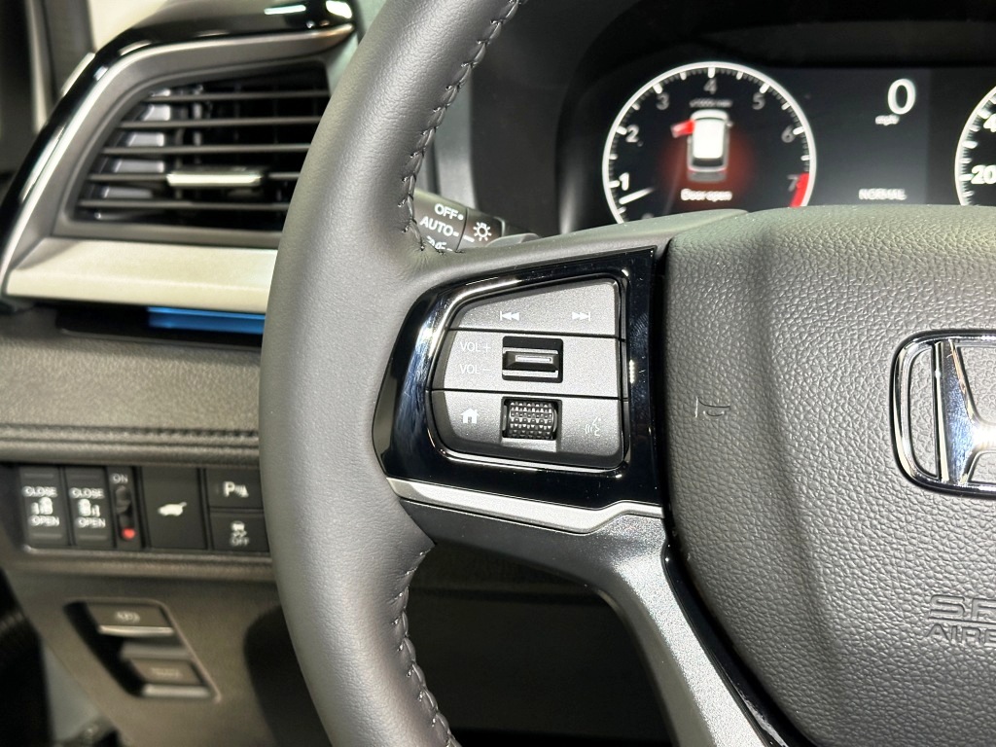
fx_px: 1381
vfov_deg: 30.3
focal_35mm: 48
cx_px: 498
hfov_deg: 39.7
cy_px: 374
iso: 500
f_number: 1.78
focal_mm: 6.86
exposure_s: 1/30
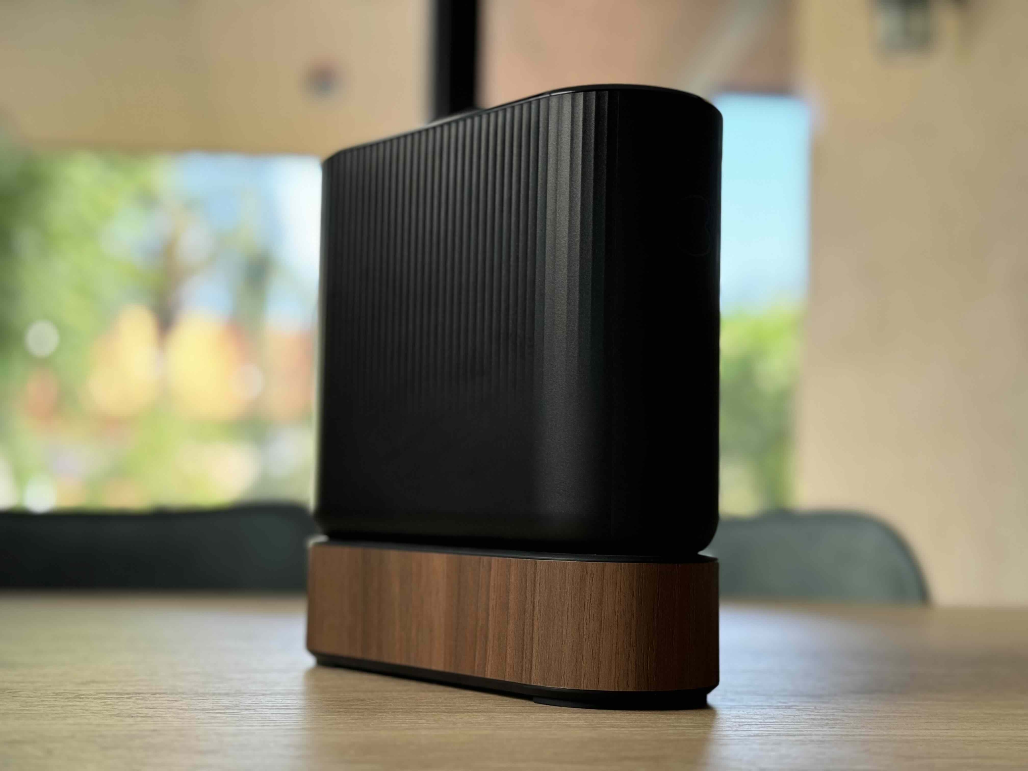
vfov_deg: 30.3
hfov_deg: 39.7
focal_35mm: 48
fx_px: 1425
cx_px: 514
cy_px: 386
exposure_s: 1/111
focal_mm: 6.76
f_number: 1.78
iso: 100
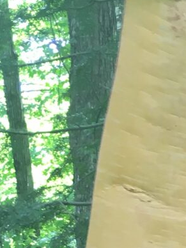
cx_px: 193
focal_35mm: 153
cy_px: 527
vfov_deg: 11.4
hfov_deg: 9.6
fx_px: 1096
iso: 25
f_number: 2.2
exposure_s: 1/40
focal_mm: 4.15
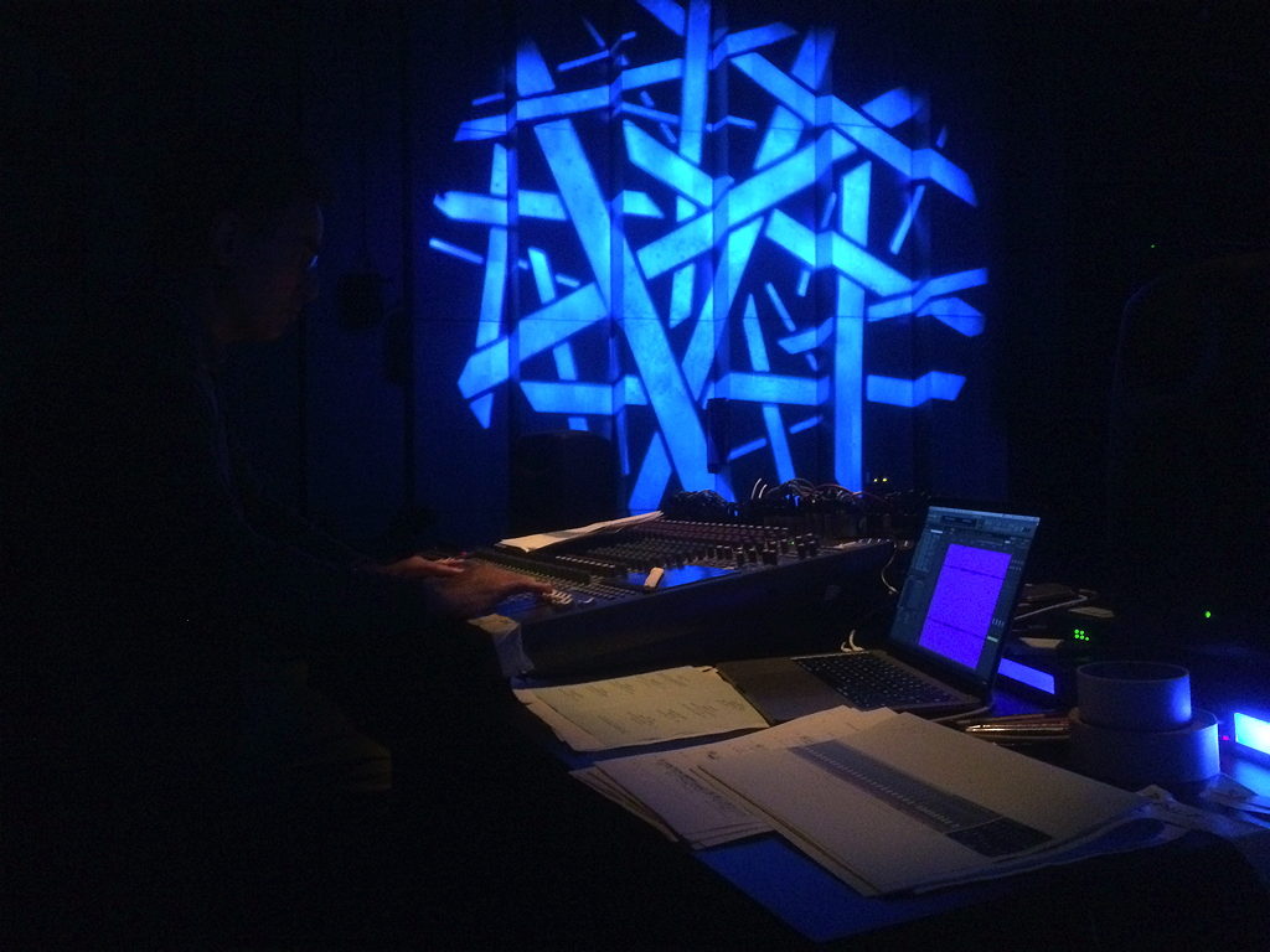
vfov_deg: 48.2
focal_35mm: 29
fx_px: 1064
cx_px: 635
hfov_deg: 61.7
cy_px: 476
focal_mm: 4.15
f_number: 2.2
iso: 640
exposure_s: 1/17
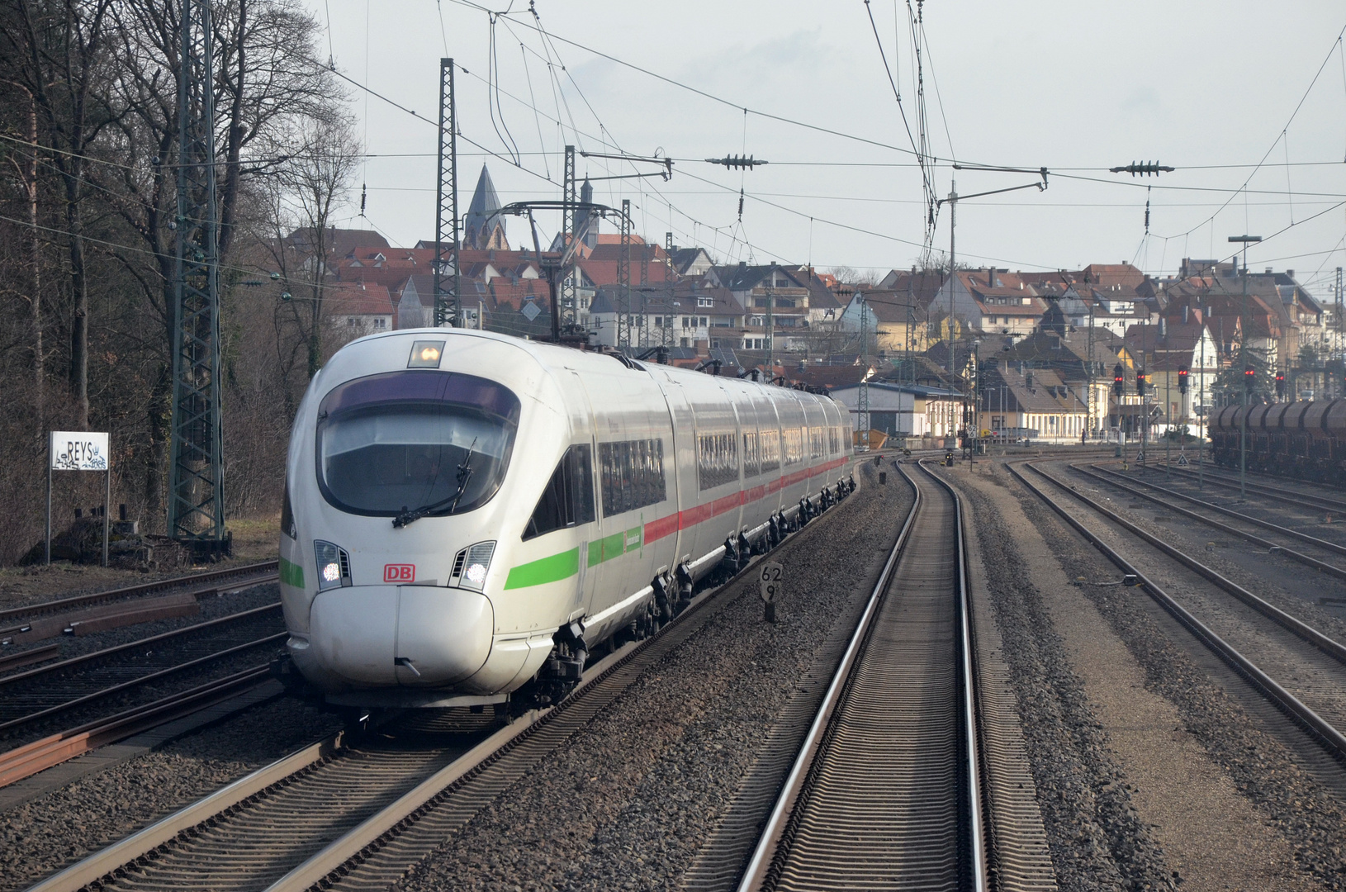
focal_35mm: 158
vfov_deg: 8.7
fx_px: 5877
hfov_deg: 13.1
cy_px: 446
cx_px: 673
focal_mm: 105
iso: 800
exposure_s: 1/1000
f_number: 8
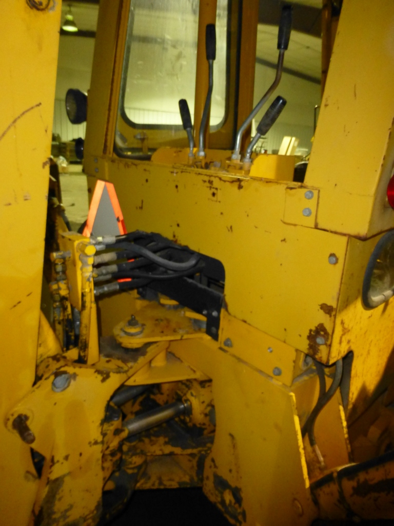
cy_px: 263
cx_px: 197
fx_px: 364
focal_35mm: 24
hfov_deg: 56.8
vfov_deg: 71.6
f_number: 3.3
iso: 800
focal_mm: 4.3
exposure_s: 1/15
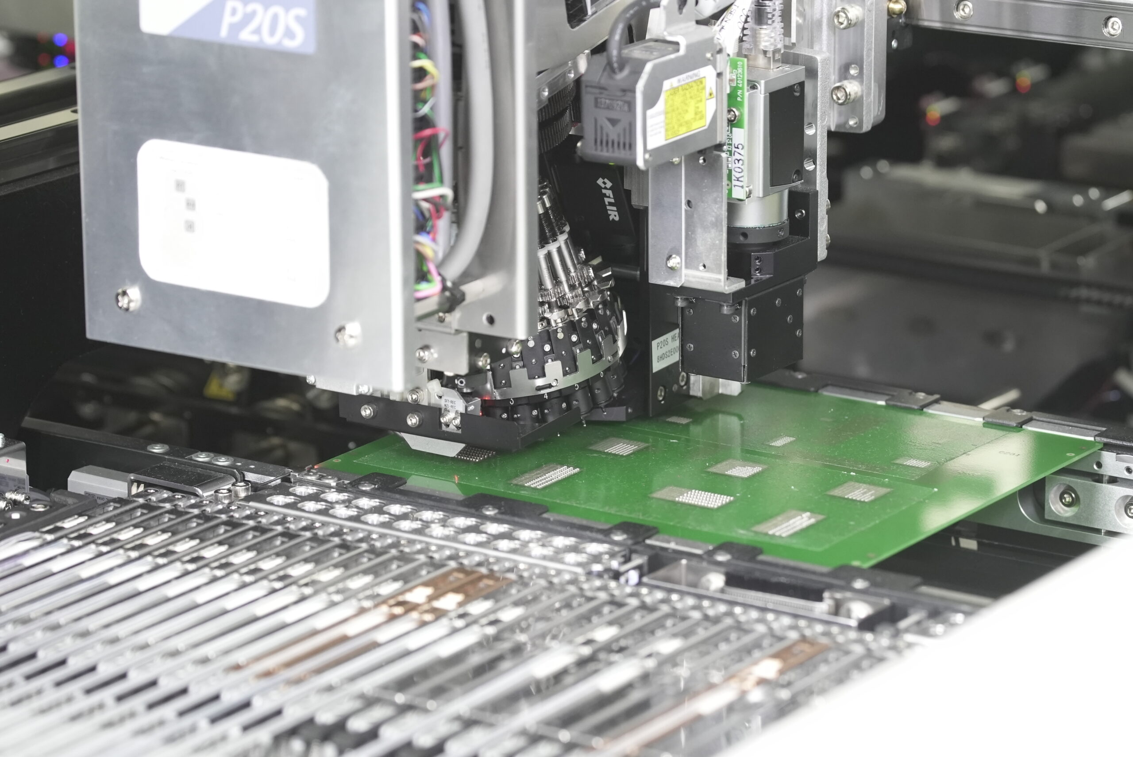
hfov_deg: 13.7
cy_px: 378
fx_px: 4723
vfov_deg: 9.2
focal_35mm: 150
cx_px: 566
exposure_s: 1/100
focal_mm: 150
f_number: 6.3
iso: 5000
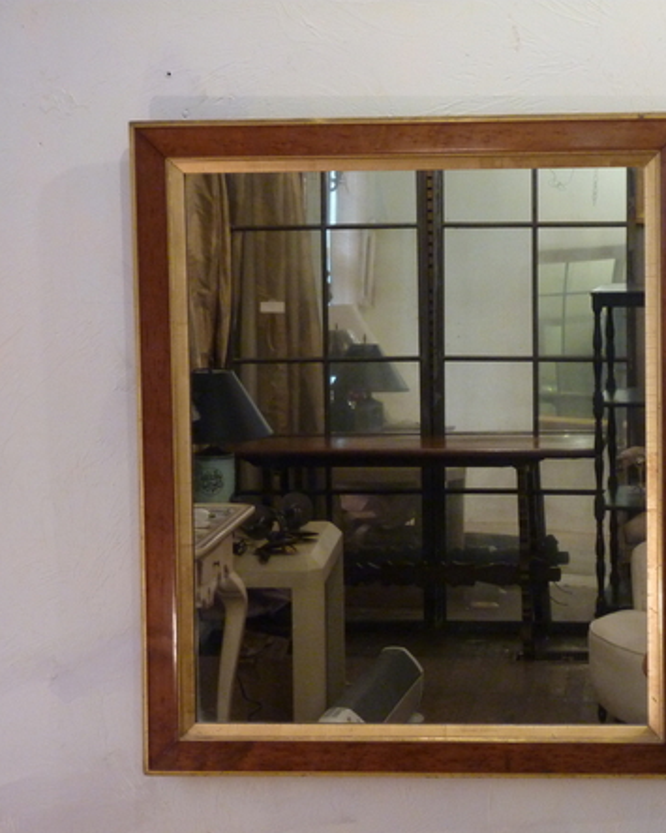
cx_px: 501
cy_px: 418
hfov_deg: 16.1
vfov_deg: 20.2
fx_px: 2341
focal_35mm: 95
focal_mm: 11.9
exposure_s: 1/13
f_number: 4.1
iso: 400
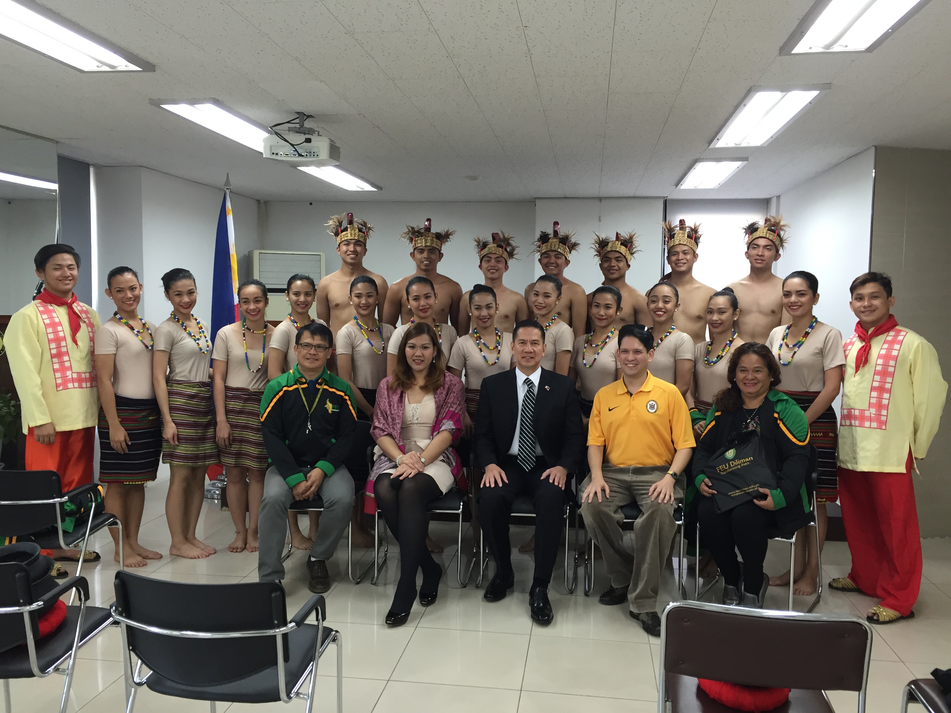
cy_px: 356
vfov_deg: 48.2
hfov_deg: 61.7
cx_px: 476
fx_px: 797
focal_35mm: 29
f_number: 2.2
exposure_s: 1/30
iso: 64
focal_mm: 4.15
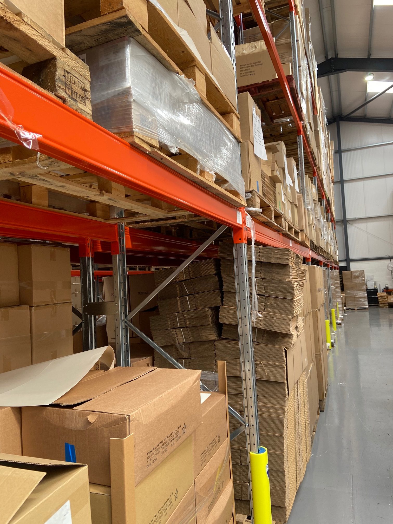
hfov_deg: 53.1
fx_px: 394
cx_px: 196
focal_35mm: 26
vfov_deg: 67.3
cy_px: 262
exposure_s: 1/121
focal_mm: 4.25
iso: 80
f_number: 1.8
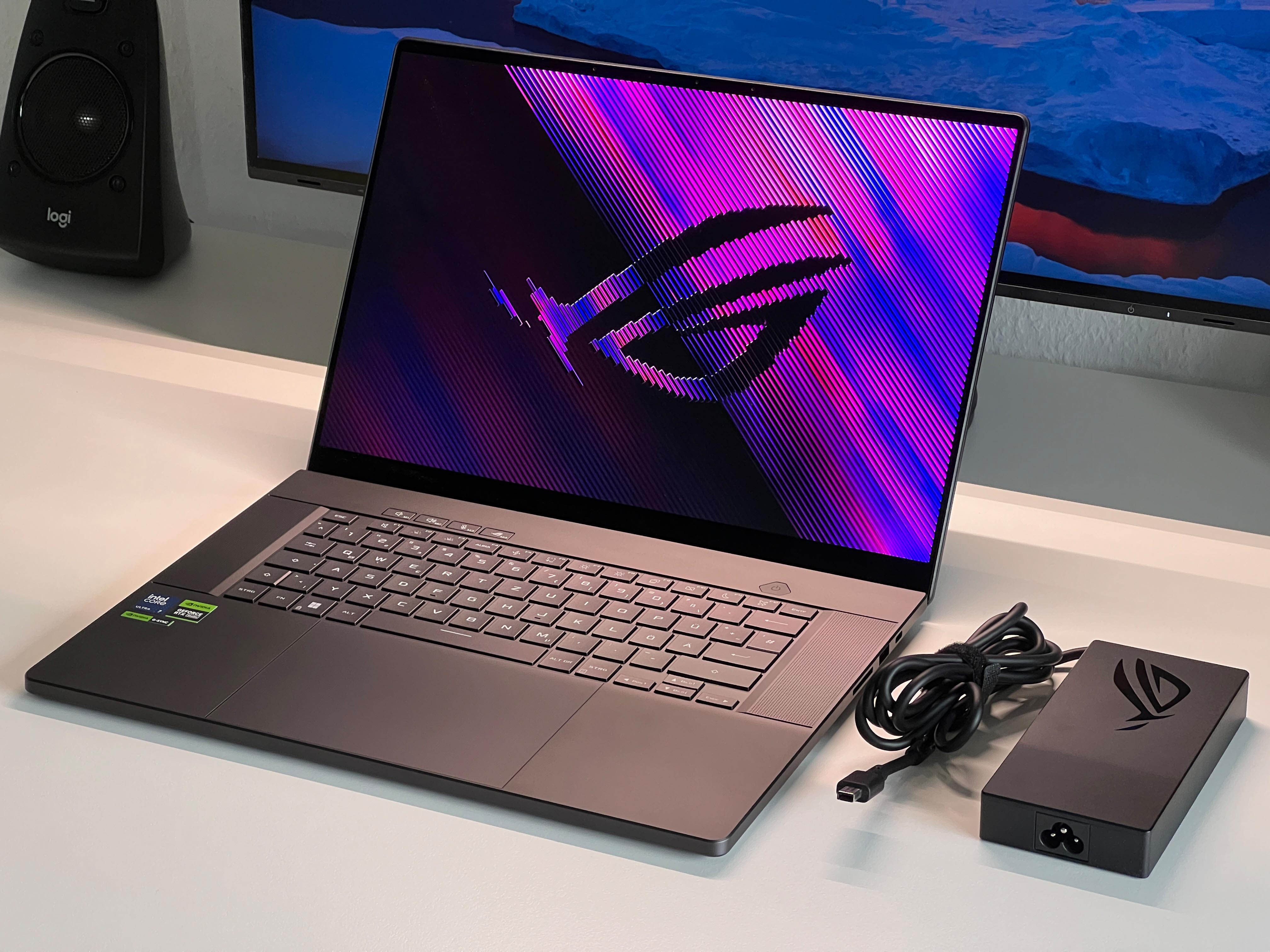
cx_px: 635
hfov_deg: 25.3
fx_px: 2825
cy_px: 476
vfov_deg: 19.1
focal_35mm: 77
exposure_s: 1/60
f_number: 2.8
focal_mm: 9
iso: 400
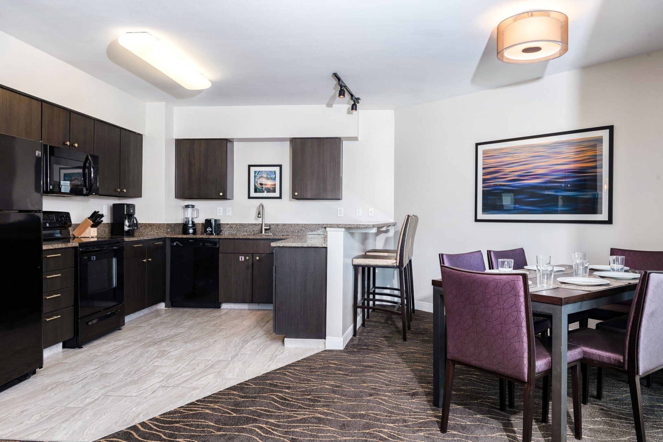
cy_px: 221
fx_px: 479
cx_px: 332
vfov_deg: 49.5
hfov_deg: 69.4
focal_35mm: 26
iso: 200
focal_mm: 26
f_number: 10
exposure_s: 1/20
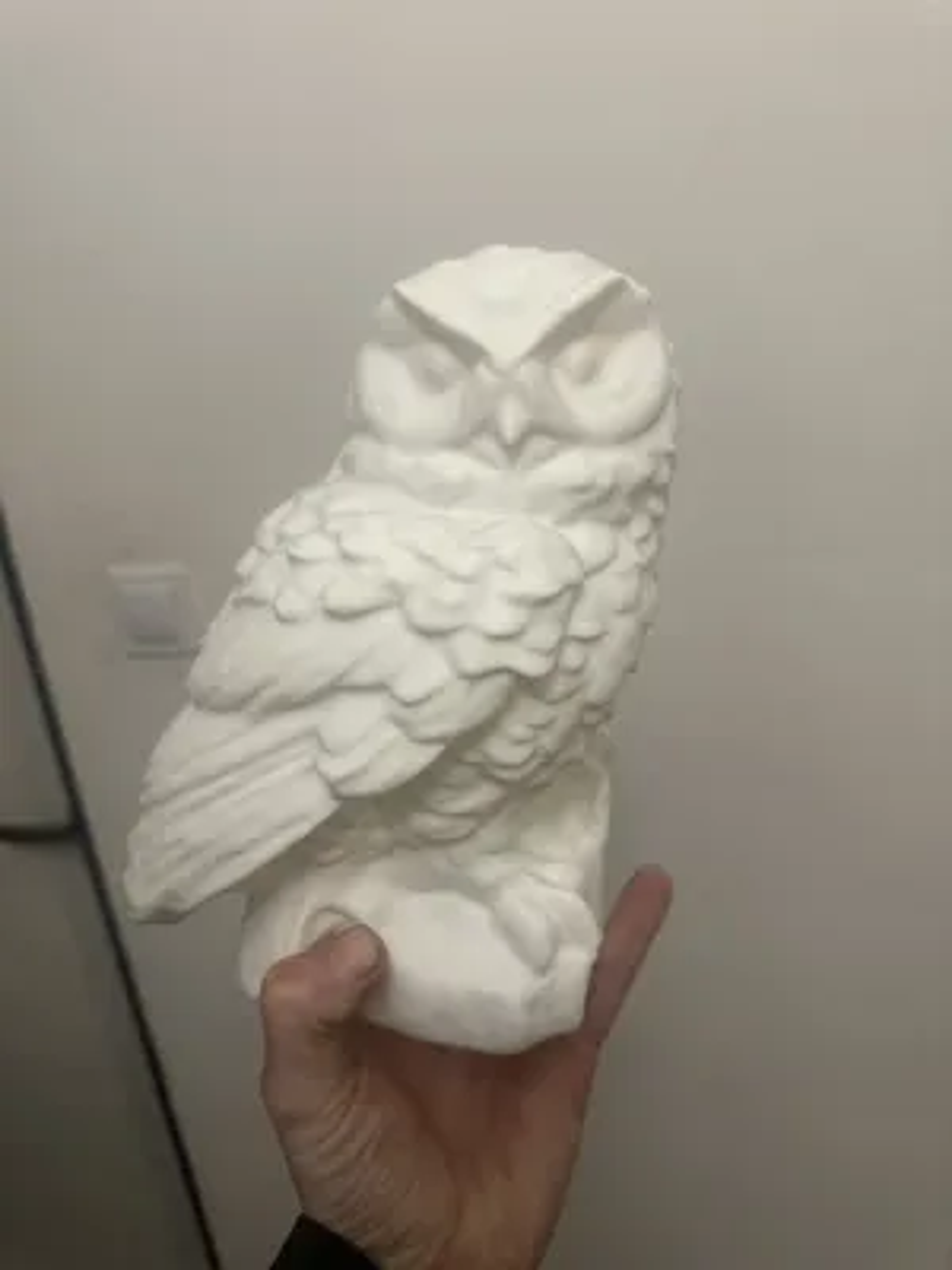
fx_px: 880
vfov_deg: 71.6
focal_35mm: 24
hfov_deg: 56.8
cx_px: 476
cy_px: 635
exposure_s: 1/50
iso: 250
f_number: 1.78
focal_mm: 6.86
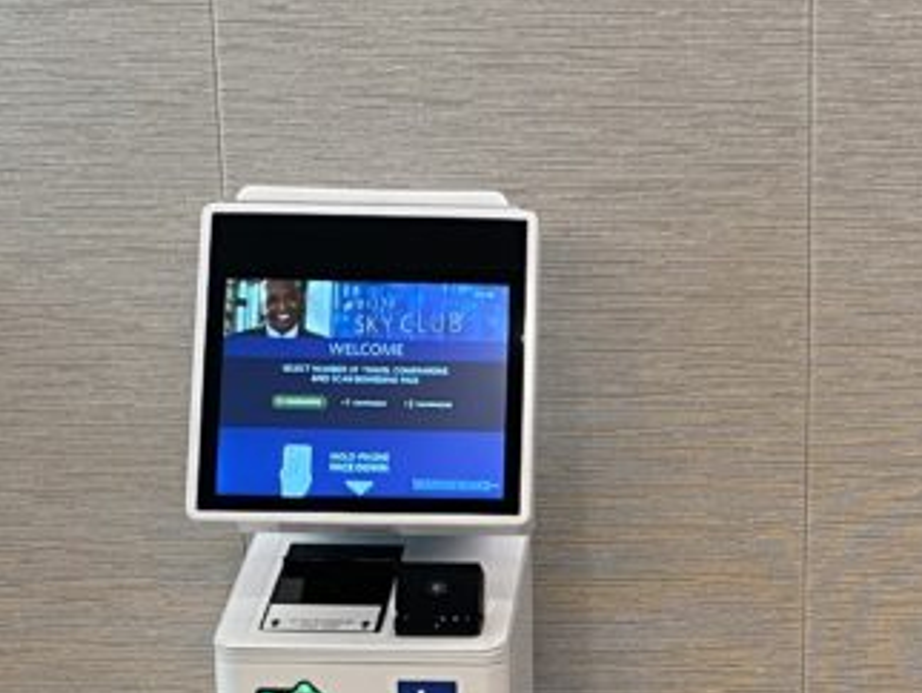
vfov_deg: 15.8
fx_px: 2452
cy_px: 709
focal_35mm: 92
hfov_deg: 20.9
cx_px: 828
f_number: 1.8
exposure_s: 1/60
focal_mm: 4.25
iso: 125
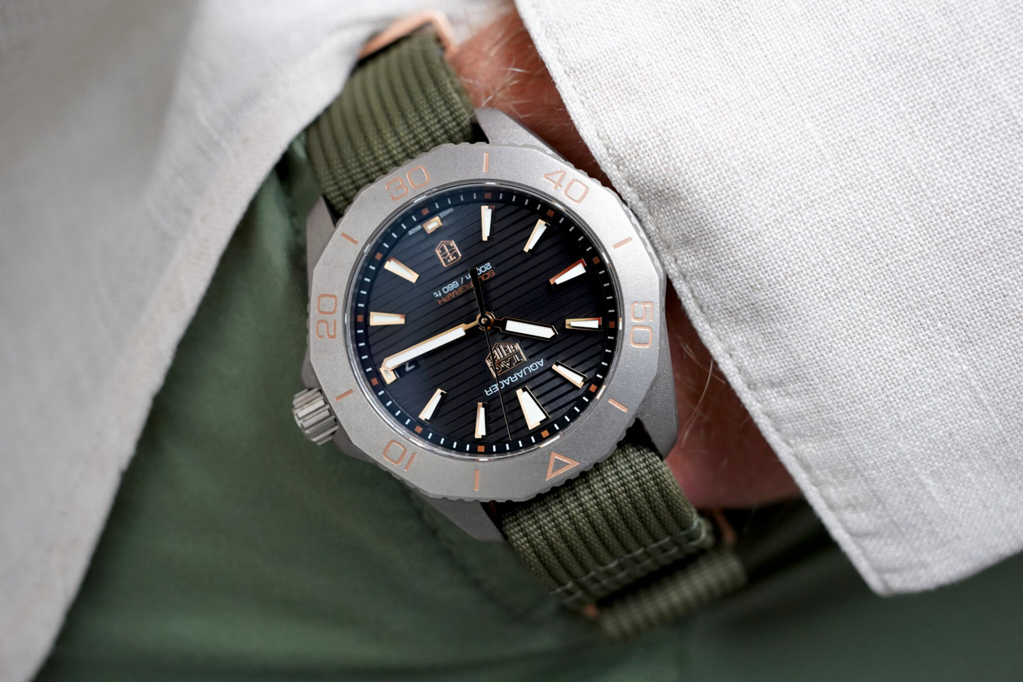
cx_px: 512
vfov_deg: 37.8
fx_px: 994
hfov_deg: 54.4
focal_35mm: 35
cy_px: 341
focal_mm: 35
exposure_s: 1/100
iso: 2500
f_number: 5
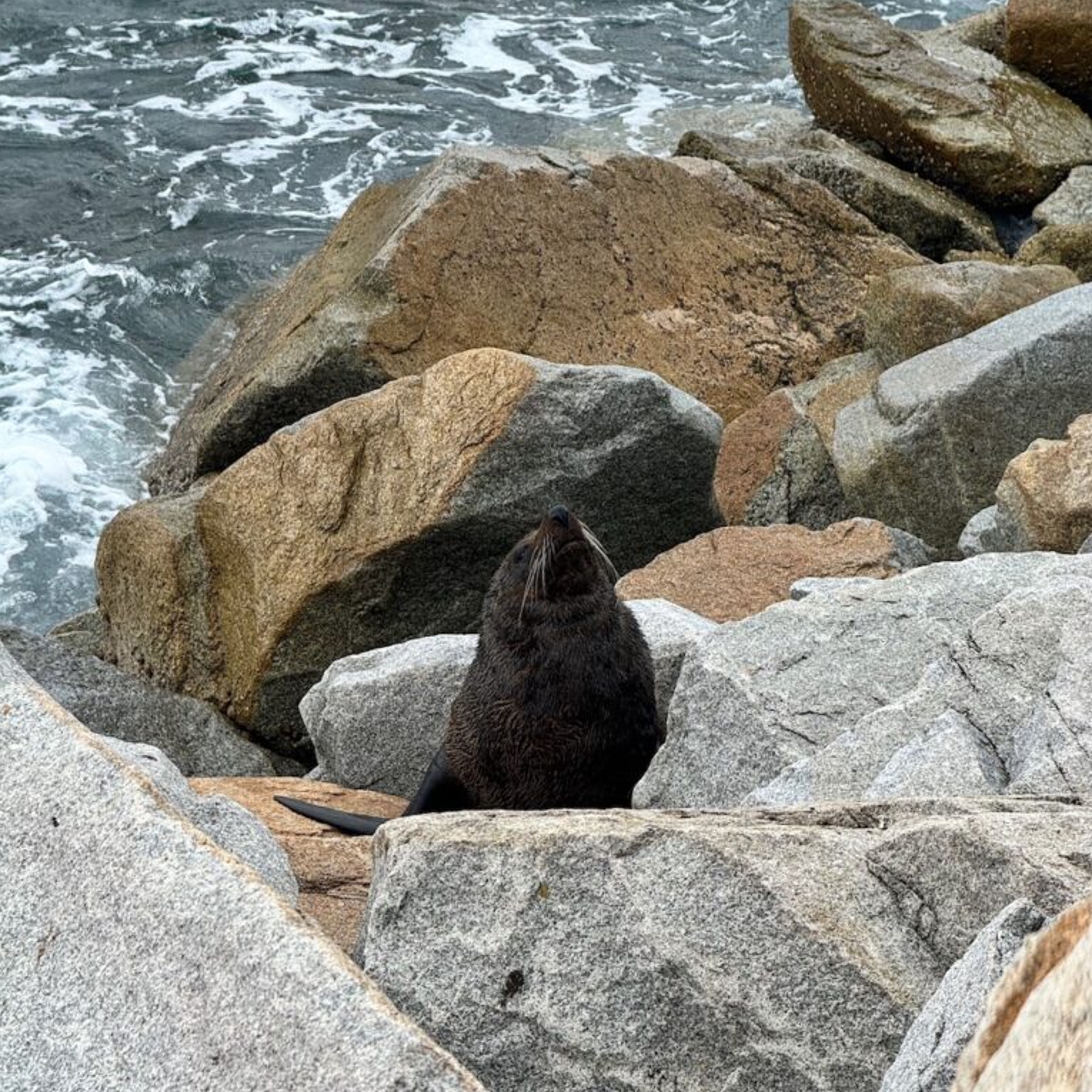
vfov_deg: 12.3
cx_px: 547
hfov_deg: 12.3
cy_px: 475
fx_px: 5068
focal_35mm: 142
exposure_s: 1/383
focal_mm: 15.66
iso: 50
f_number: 2.8
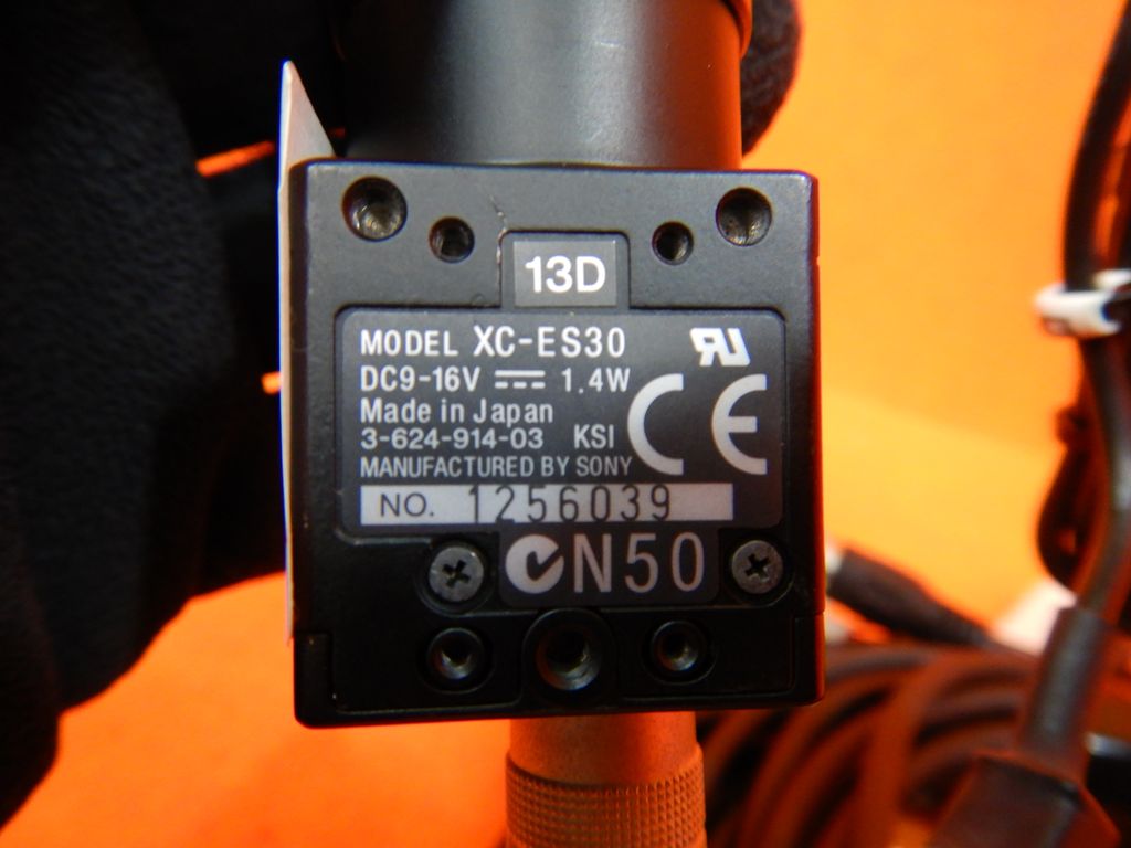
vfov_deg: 56.8
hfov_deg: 71.6
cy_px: 424
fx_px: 784
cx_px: 566
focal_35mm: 24
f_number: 2.8
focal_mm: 4.3
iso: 400
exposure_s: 1/15
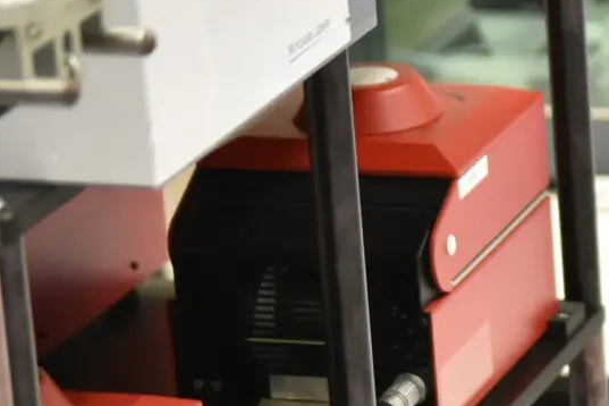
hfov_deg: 8.0
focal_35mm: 250
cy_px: 280
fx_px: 4235
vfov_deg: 5.5
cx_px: 1054
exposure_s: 1/250
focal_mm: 35
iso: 800
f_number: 1.8
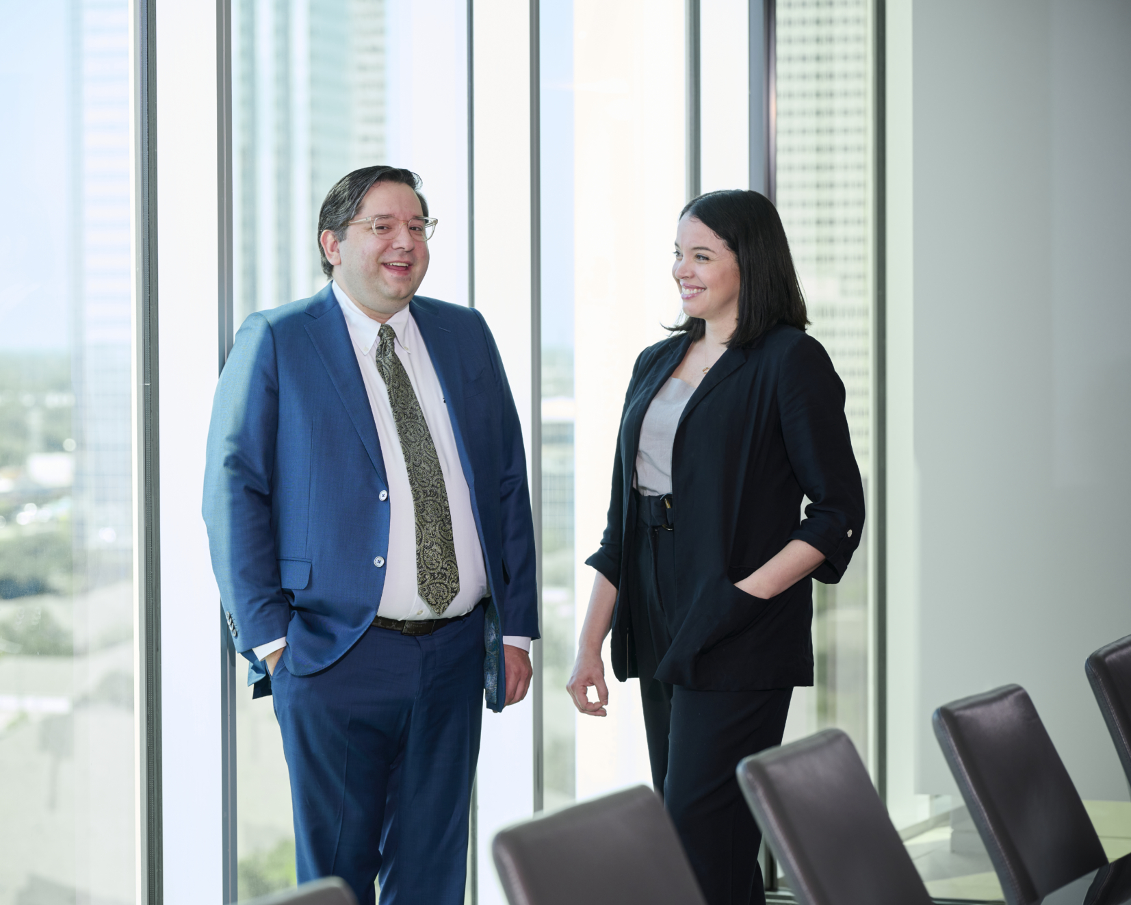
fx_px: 3648
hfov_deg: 17.6
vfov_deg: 14.1
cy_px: 456
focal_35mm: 109
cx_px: 472
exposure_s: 1/200
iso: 320
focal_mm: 96
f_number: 4
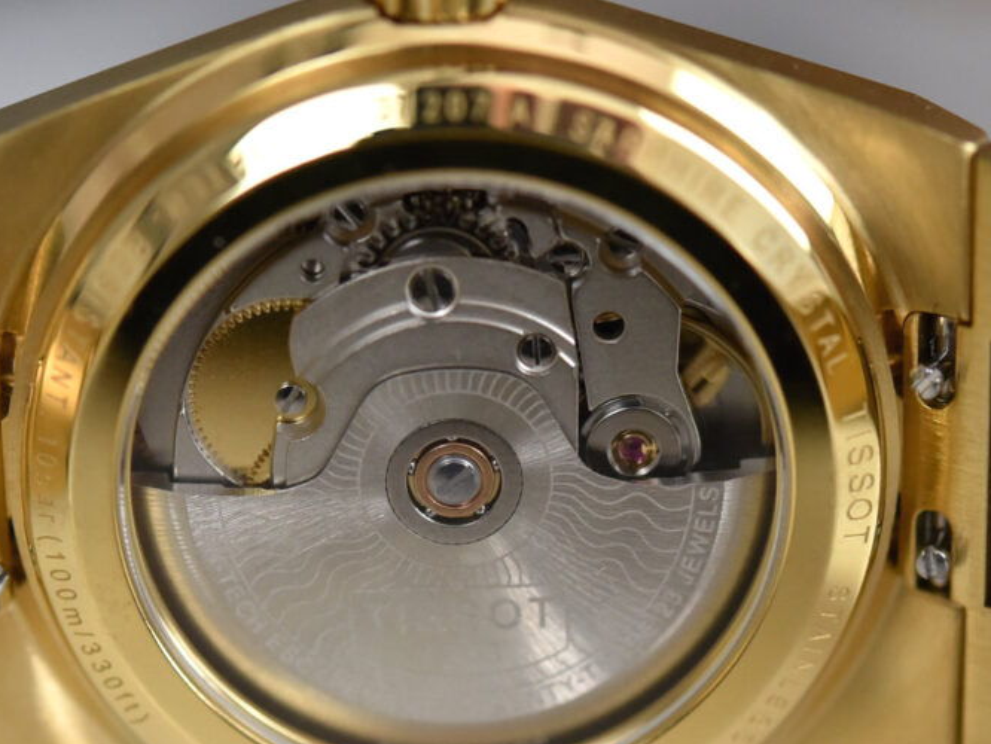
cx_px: 443
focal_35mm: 133
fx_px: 3809
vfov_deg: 11.1
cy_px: 500
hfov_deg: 14.8
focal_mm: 60
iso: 2000
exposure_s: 1/400
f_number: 5.6
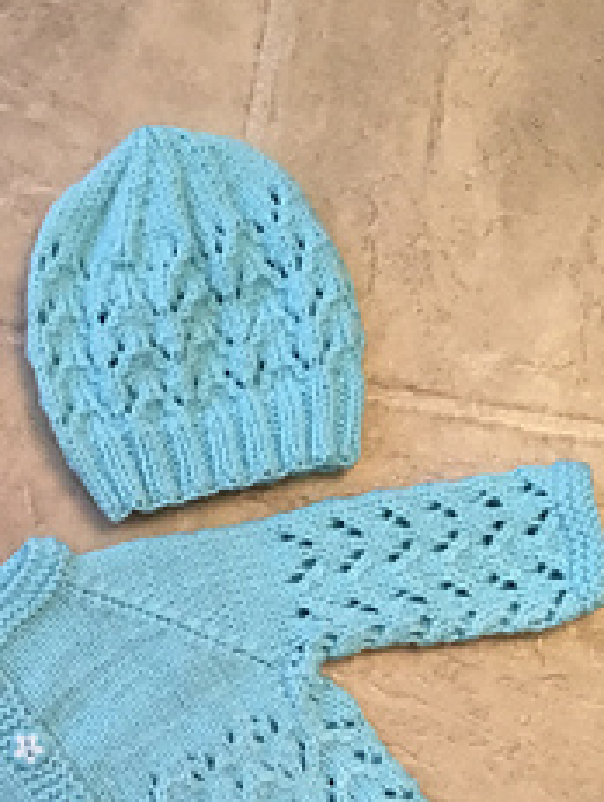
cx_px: 123
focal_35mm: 67
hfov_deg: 21.7
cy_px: 771
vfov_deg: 27.5
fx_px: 1554
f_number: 2.4
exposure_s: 1/30
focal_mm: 3.3
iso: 200
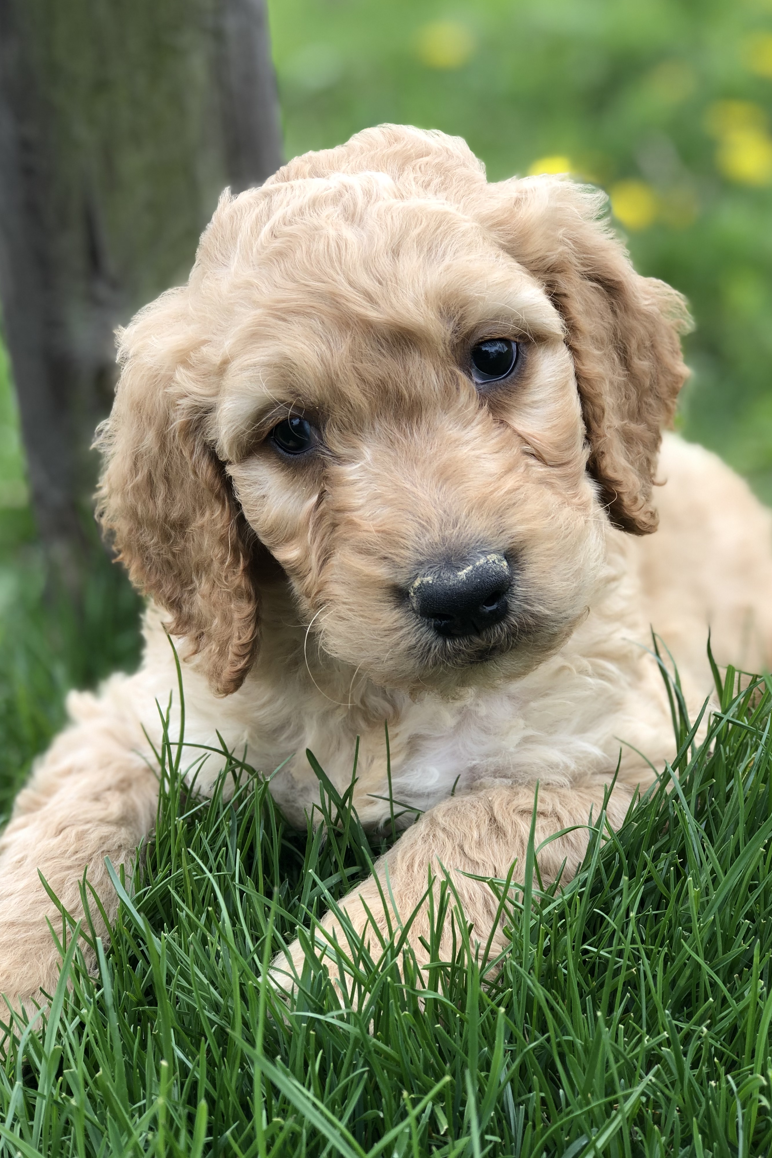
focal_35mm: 60
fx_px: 1930
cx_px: 341
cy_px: 576
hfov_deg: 22.6
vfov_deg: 33.4
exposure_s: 1/120
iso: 20
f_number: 2.8
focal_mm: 6.6
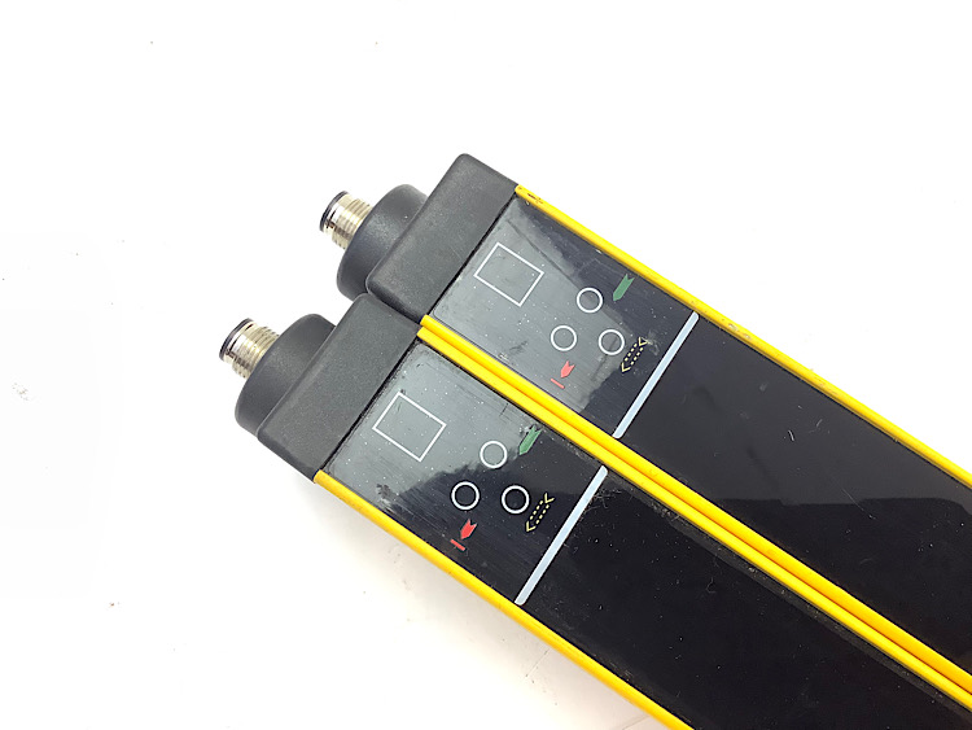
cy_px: 365
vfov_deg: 45.5
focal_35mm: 31
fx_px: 871
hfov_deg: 58.3
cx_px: 486
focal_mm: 3.3
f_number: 2.4
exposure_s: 1/50
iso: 125
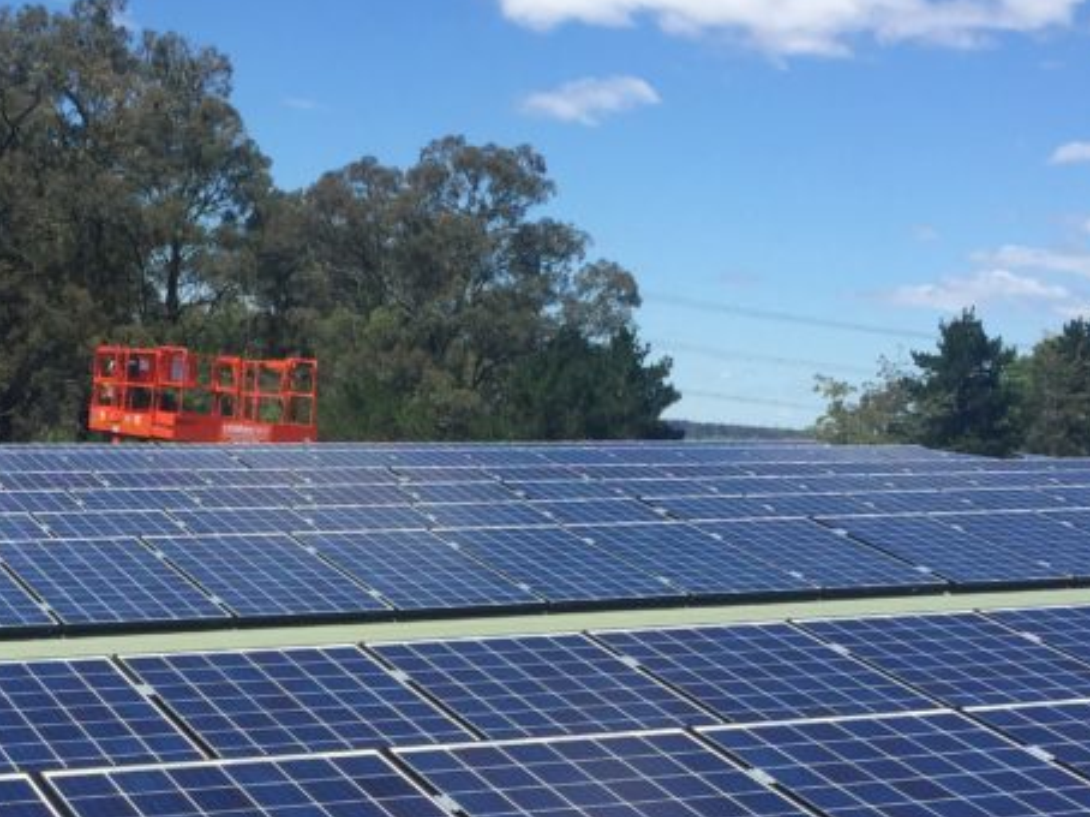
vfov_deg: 20.7
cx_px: 346
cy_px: 774
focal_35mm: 69
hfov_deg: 28.0
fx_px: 2172
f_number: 2.2
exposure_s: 1/1980
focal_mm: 4.15
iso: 32
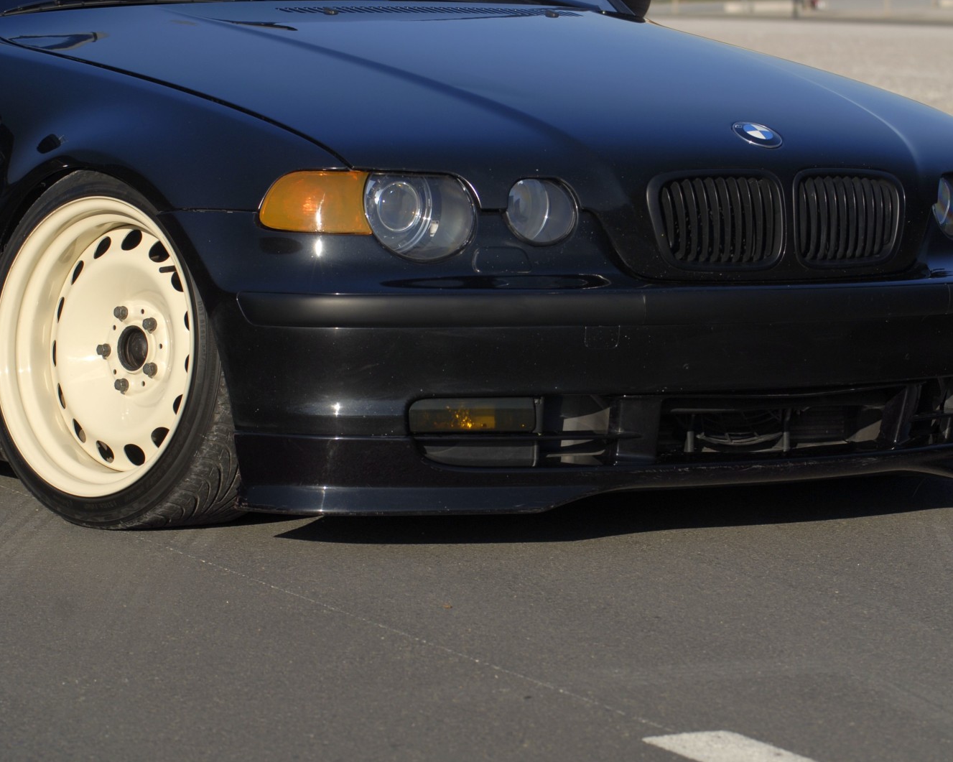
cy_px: 381
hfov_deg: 14.2
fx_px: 3835
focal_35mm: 136
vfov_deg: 11.3
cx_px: 540
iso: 100
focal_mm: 80
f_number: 5.6
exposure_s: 1/125
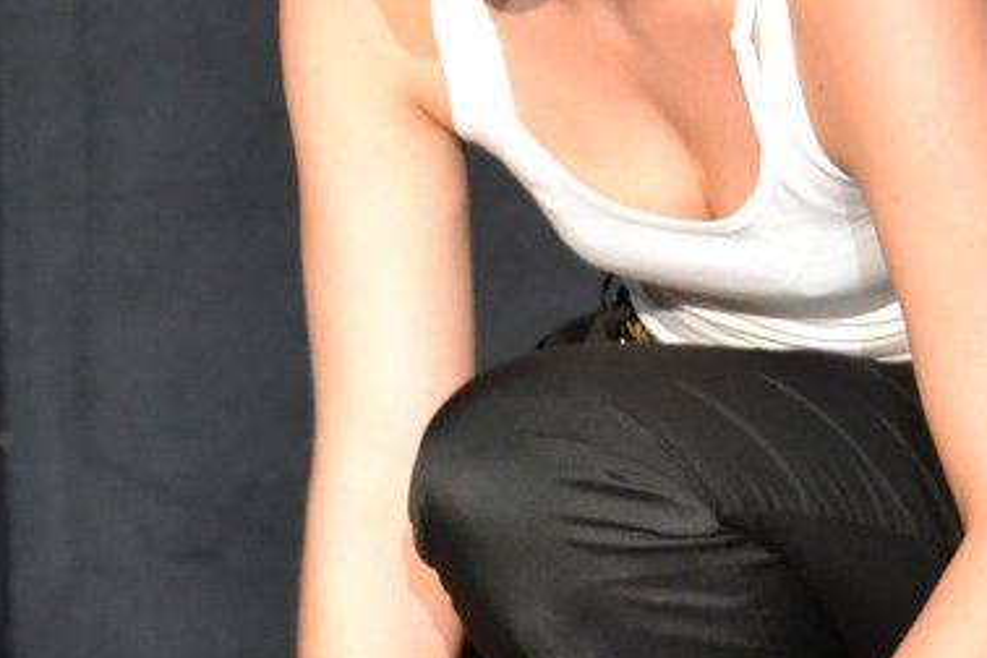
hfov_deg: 4.1
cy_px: 325
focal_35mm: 508
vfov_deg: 2.7
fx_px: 13936
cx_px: 702
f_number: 4.8
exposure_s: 1/30
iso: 3200
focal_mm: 125
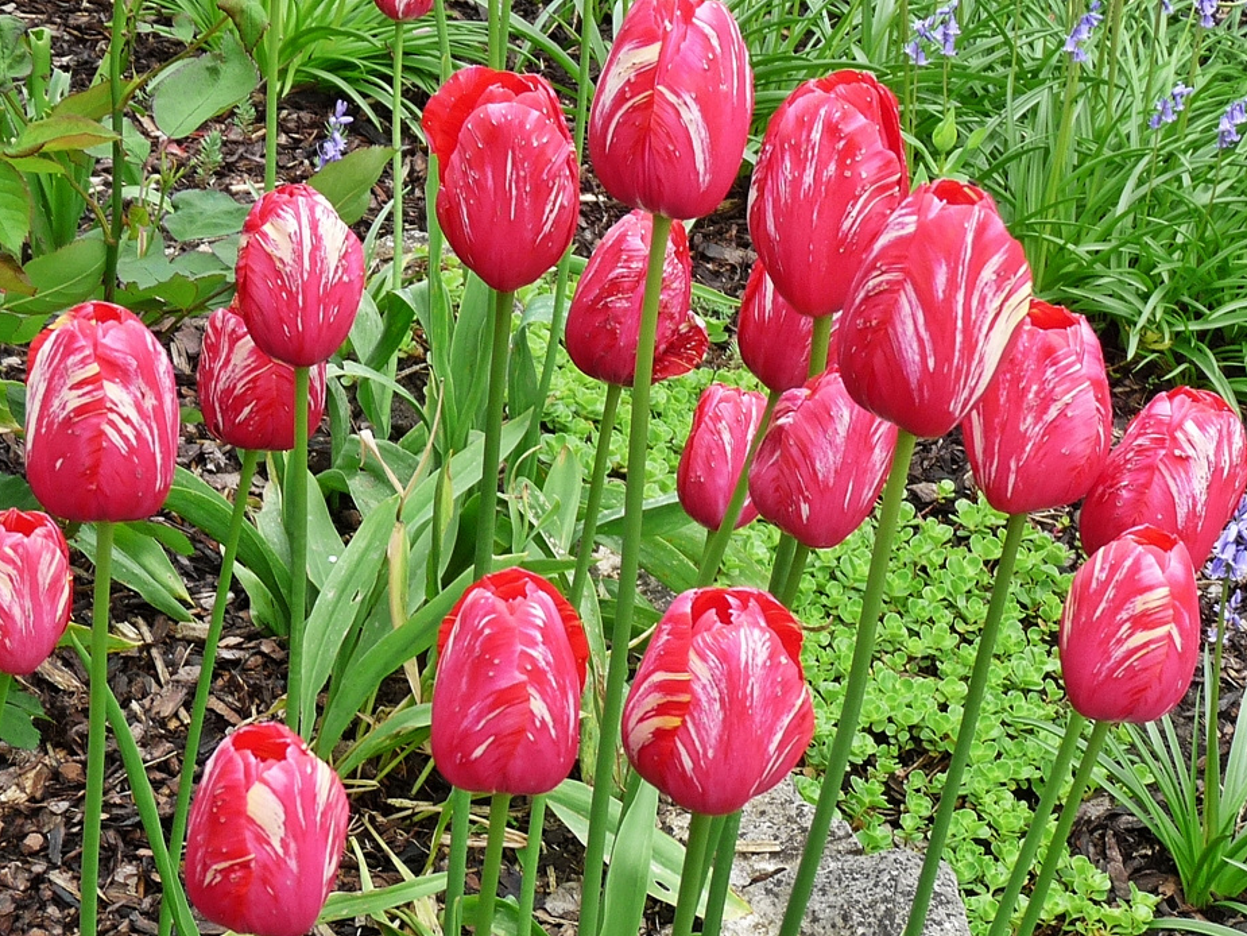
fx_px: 2990
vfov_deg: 17.8
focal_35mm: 83
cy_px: 550
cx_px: 671
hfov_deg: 23.5
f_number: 3.6
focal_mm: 7.4
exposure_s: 1/125
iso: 100
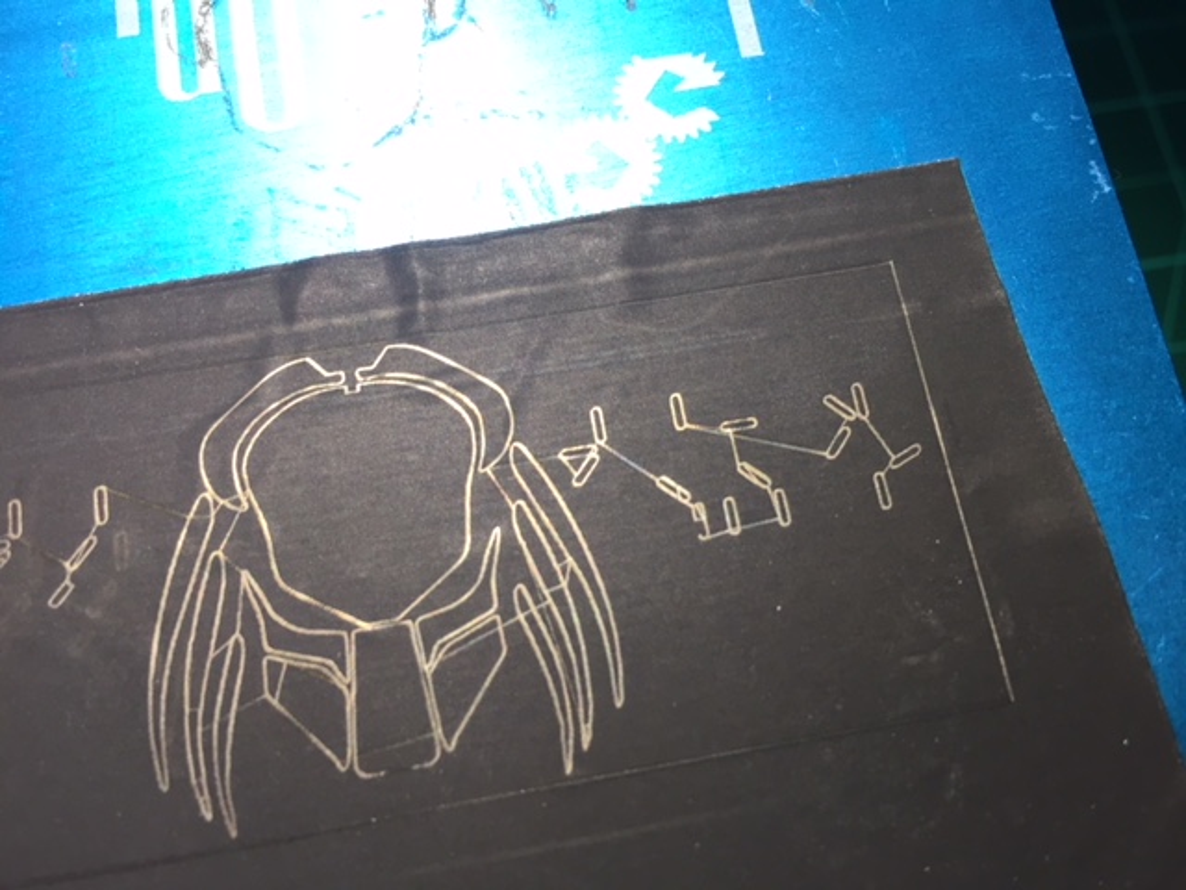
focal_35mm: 29
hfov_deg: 61.7
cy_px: 445
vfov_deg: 48.2
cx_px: 593
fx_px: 994
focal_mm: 4.15
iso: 32
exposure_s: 1/33
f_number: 2.2
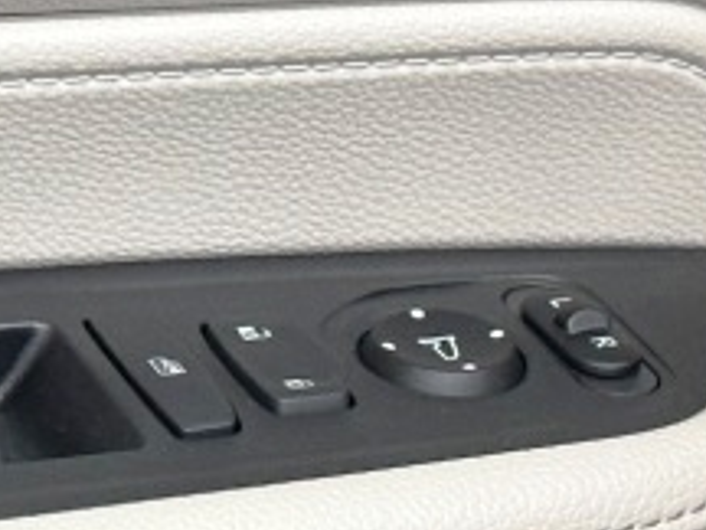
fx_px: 4650
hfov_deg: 8.7
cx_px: 337
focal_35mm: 228
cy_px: 455
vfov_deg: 6.5
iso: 250
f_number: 1.78
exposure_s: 1/40
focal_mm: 6.86
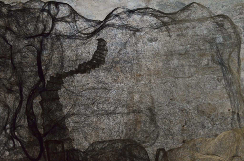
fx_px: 325
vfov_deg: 27.9
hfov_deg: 41.2
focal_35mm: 48
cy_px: 80
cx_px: 122
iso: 1000
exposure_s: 1/8
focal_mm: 32
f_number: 4.8
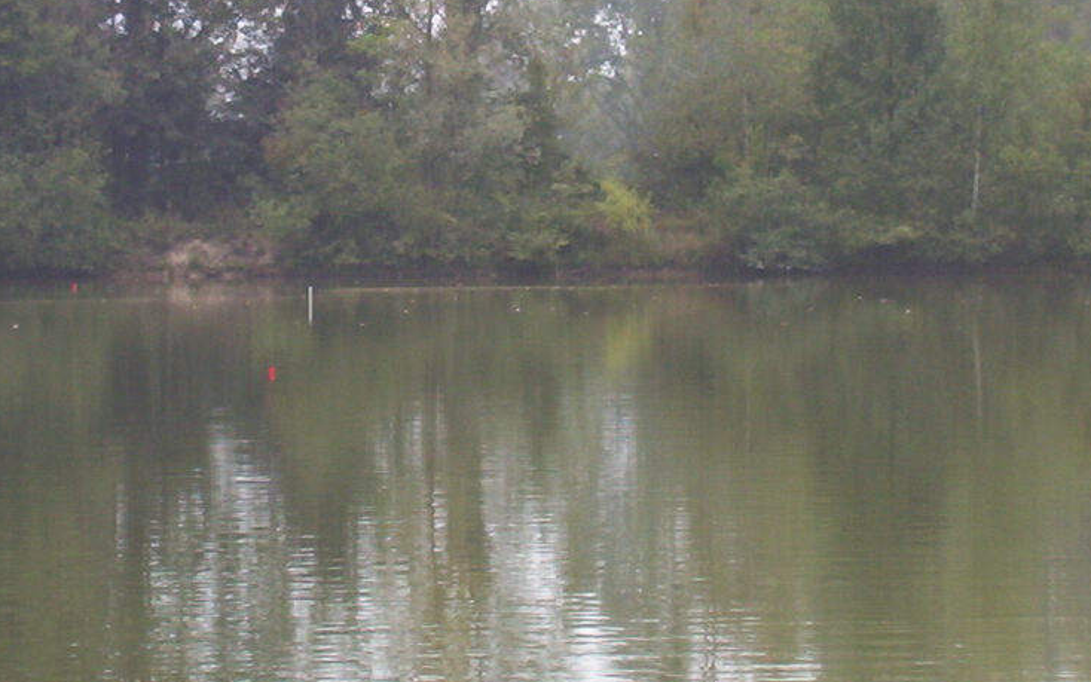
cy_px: 67
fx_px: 5948
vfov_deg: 6.6
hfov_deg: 10.5
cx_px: 281
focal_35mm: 200
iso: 100
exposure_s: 1/202
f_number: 4.72
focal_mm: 16.61
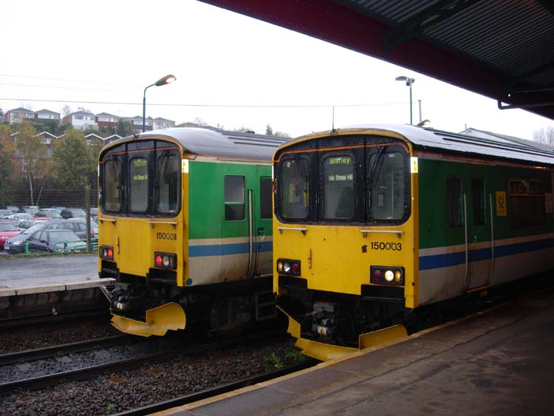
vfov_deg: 37.7
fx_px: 608
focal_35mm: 38
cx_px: 277
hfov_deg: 49.0
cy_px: 208
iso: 79
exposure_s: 1/95.8
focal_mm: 7.8
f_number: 2.8
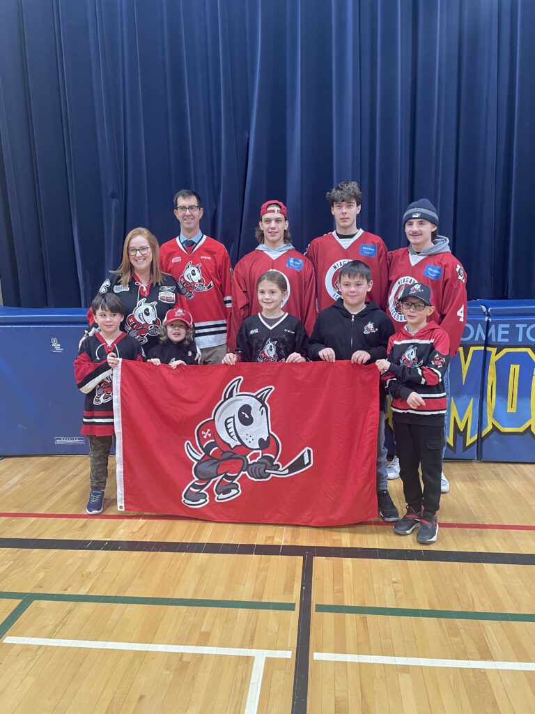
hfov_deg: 53.1
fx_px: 536
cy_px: 357
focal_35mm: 26
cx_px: 268
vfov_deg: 67.3
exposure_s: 1/60
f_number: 1.6
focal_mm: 4.2
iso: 160
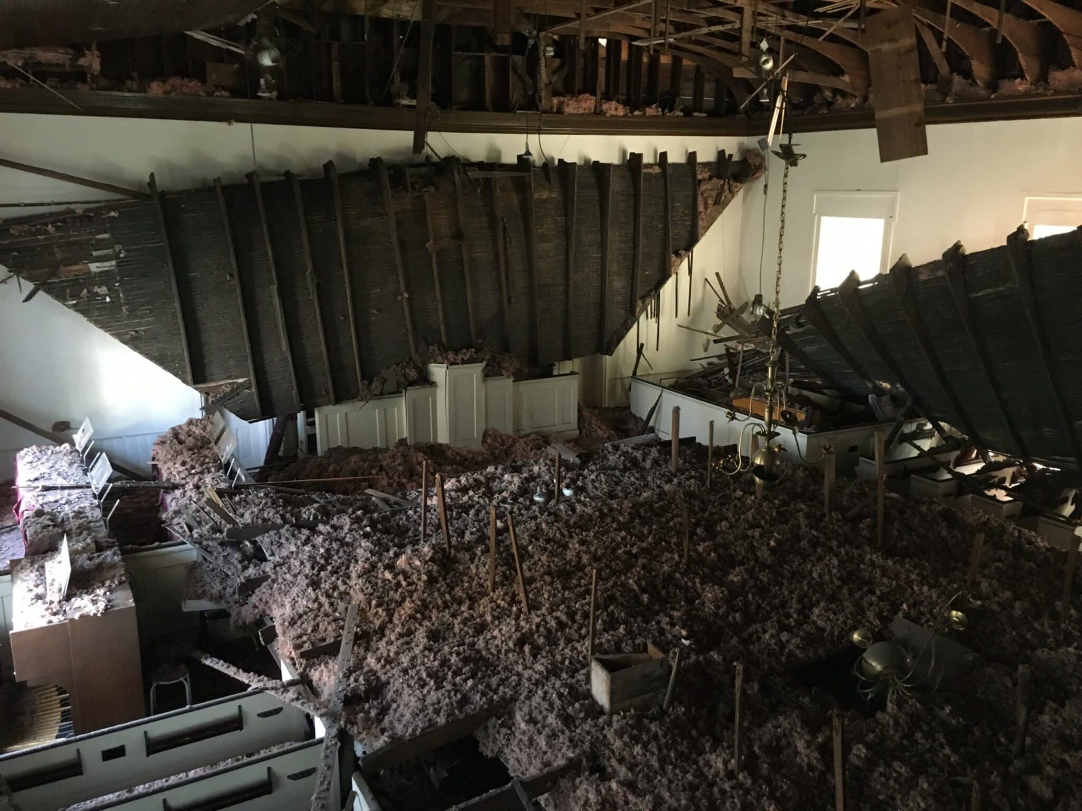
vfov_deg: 48.2
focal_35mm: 29
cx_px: 541
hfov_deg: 61.7
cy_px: 406
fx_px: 906
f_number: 2.2
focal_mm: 4.15
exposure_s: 1/15
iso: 250
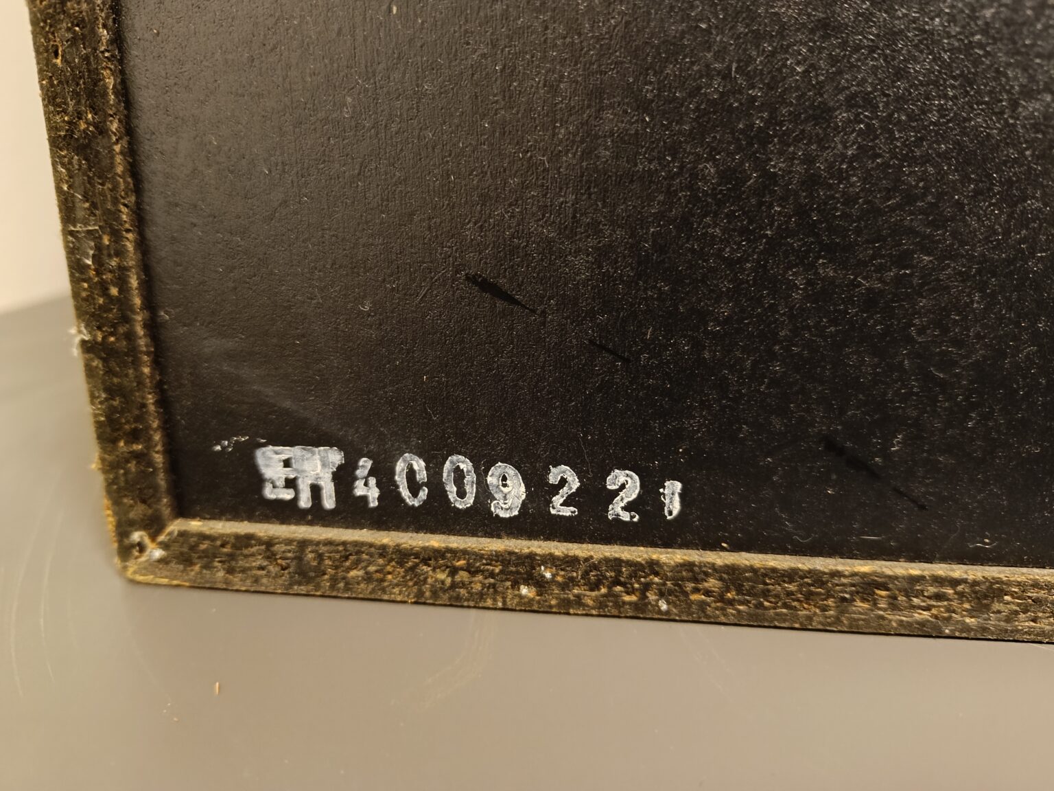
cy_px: 396
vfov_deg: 56.8
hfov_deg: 71.6
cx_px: 527
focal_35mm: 24
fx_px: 731
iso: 1355
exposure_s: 1/25
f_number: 1.88
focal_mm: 5.59
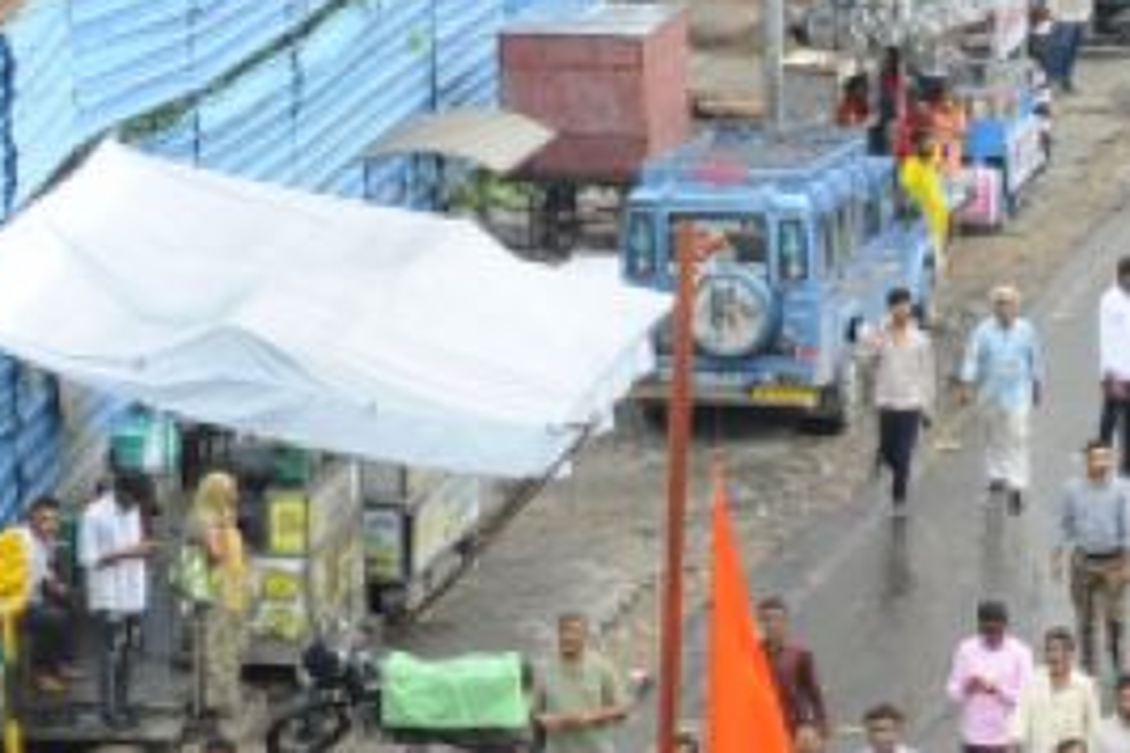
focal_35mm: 202
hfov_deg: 10.0
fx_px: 6340
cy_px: 821
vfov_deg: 6.8
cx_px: 1460
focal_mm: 30
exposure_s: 1/90
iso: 250
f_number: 5.6
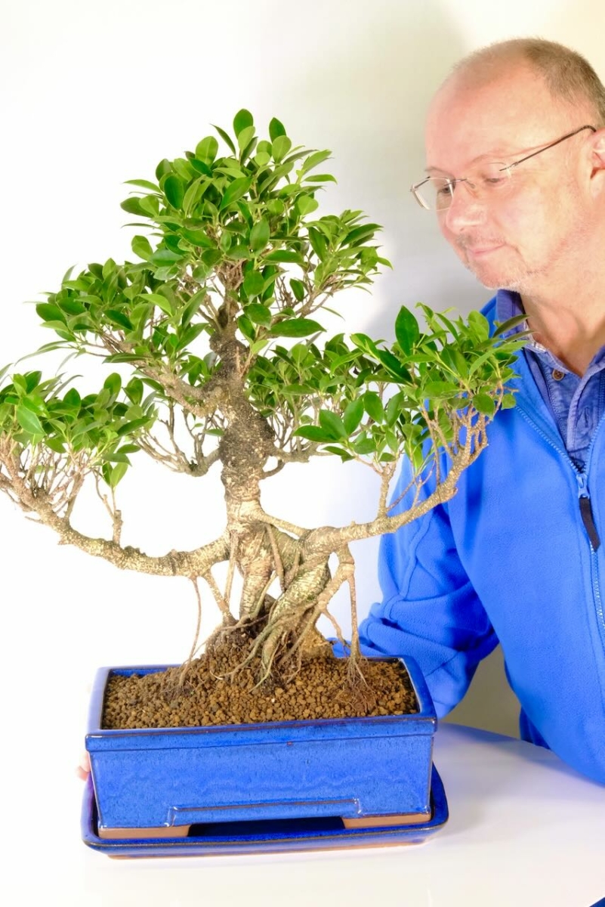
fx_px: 2090
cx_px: 302
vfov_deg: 24.5
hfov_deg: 16.5
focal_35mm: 83
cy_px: 454
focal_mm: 55
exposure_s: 1/8
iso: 3200
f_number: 18
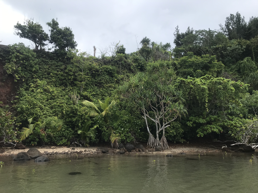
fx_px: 209
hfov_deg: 63.4
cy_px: 96
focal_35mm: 28
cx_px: 129
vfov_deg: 49.7
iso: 20
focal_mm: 3.99
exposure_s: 1/1916
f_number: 1.8
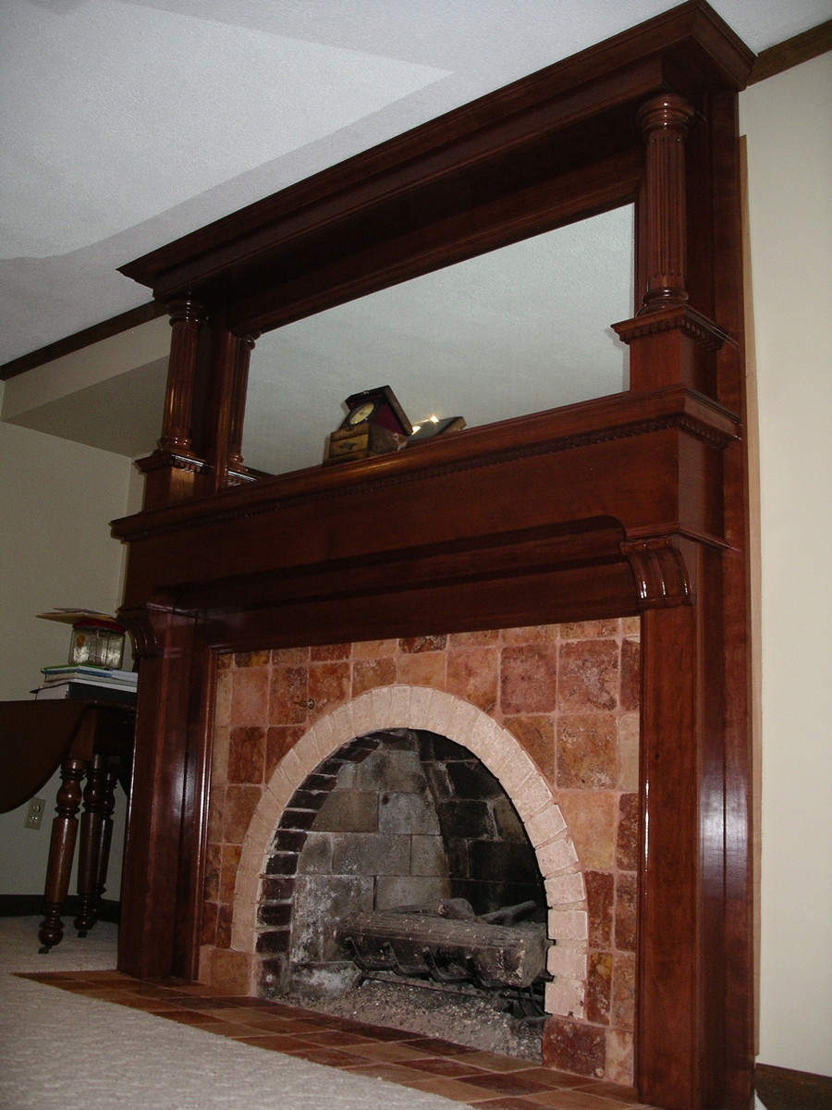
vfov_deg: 50.1
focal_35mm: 37
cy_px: 555
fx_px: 1186
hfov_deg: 38.7
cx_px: 416
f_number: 2.8
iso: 200
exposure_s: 1/40
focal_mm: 7.8
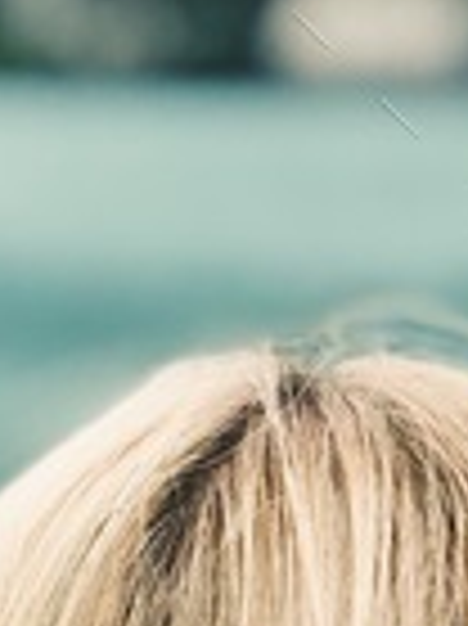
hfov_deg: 4.6
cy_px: 223
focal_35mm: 323
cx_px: 63
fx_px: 5831
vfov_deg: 6.1
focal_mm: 6.6
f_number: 2.8
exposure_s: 1/364
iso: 20
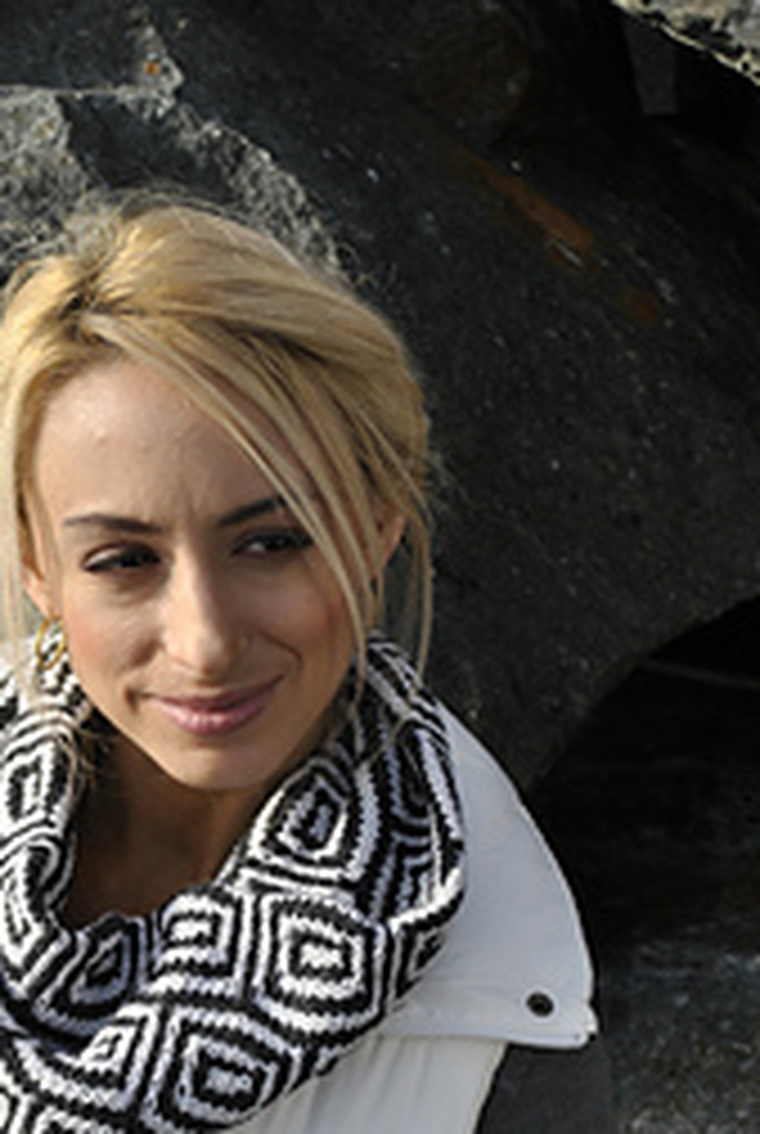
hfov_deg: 8.4
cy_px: 868
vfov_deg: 12.5
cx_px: 137
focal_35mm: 164
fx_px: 5171
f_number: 4
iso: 100
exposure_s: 1/800
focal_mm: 55
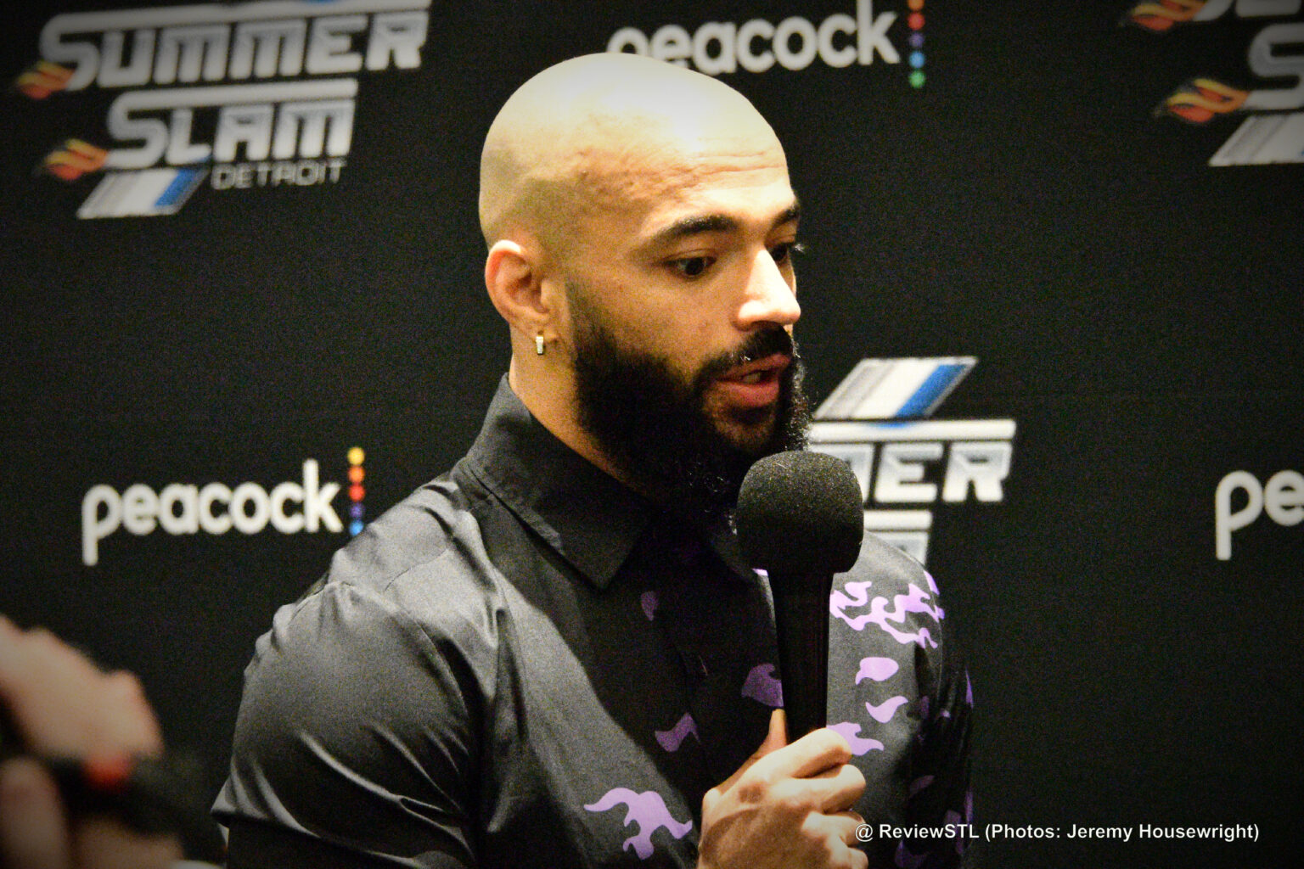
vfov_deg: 7.5
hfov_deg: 11.2
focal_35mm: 183
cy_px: 434
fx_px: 6628
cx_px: 652
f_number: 6.3
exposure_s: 1/125
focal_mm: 122
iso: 51200
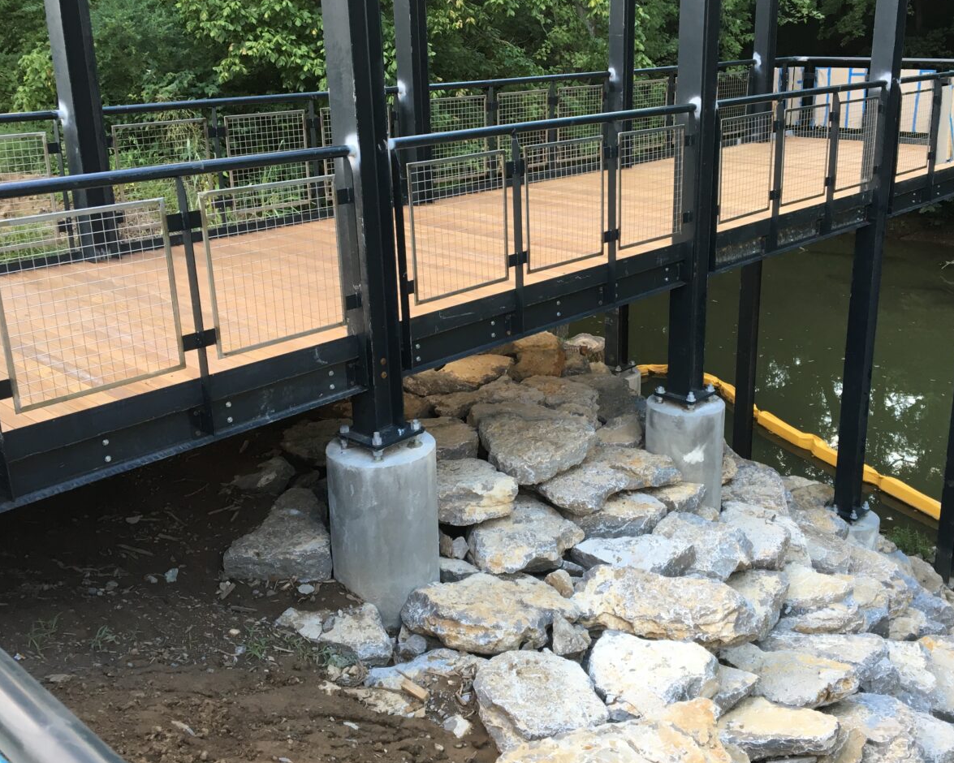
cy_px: 351
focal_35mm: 37
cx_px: 544
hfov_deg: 48.9
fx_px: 1045
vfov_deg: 40.1
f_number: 2.2
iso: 25
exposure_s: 1/40
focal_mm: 4.15
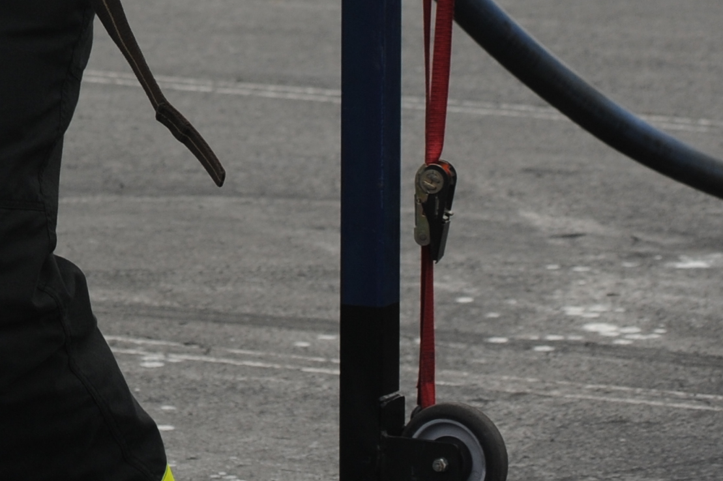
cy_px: -383
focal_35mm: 307
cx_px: -341
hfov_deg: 6.6
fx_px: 6162
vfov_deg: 4.4
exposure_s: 1/800
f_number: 5.6
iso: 400
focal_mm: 80
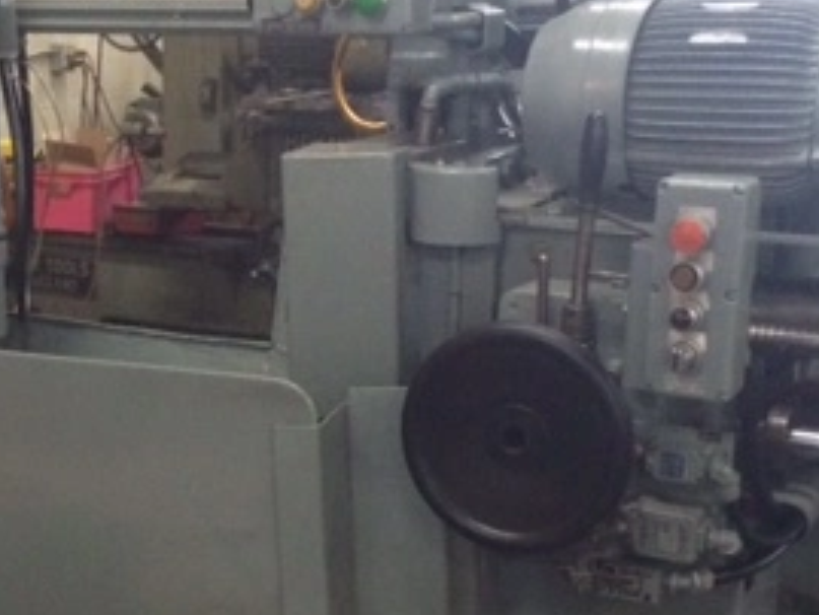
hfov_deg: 27.7
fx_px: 1633
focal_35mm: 69
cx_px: 189
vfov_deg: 21.2
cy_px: 420
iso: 320
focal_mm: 4.15
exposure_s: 1/30
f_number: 2.2
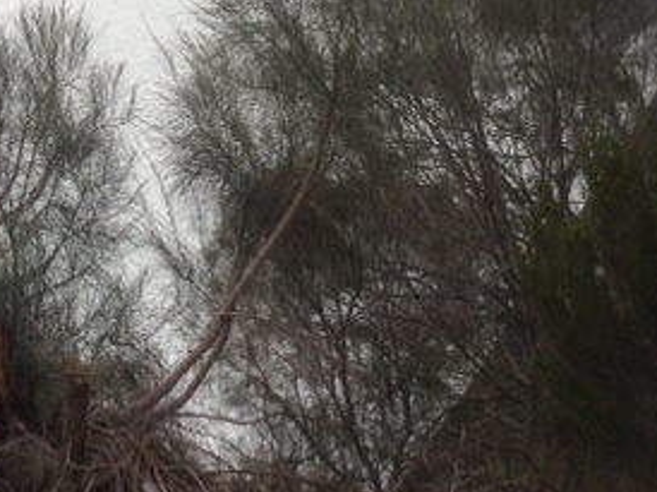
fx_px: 1460
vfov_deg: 18.4
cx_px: 41
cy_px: -43
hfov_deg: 24.5
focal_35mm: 77
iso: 32
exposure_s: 1/297
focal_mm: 3.3
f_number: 2.4
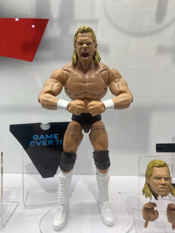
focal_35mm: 26
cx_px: 88
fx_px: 175
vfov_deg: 67.3
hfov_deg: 53.1
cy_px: 116
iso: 64
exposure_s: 1/100
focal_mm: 4.25
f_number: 1.8
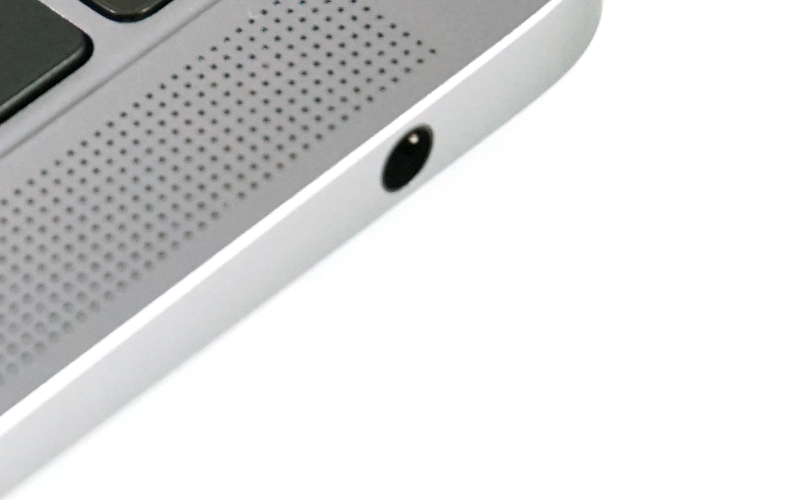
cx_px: -22
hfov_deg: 9.6
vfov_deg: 6.0
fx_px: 4732
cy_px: -137
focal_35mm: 217
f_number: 5.6
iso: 1250
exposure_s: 1/80
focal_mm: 50
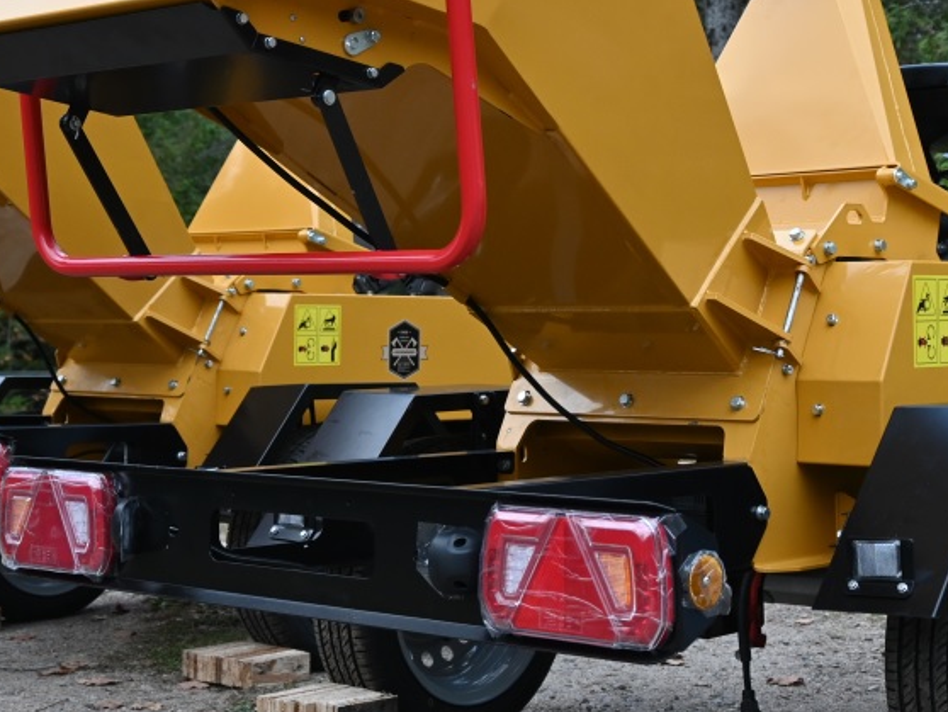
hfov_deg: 27.5
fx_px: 1930
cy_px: 189
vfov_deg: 20.8
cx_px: 597
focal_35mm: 70
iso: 450
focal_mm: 24.5
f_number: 4.2
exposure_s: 1/125
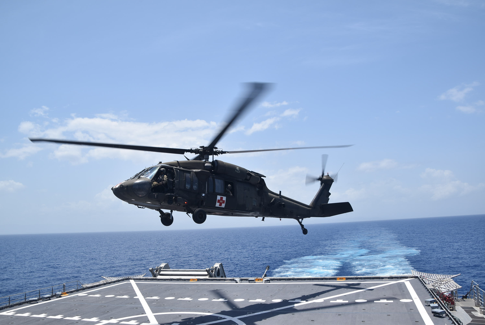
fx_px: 364
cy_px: 162
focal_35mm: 27
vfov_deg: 48.0
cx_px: 242
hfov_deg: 67.3
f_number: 8
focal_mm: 18
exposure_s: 1/320
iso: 100
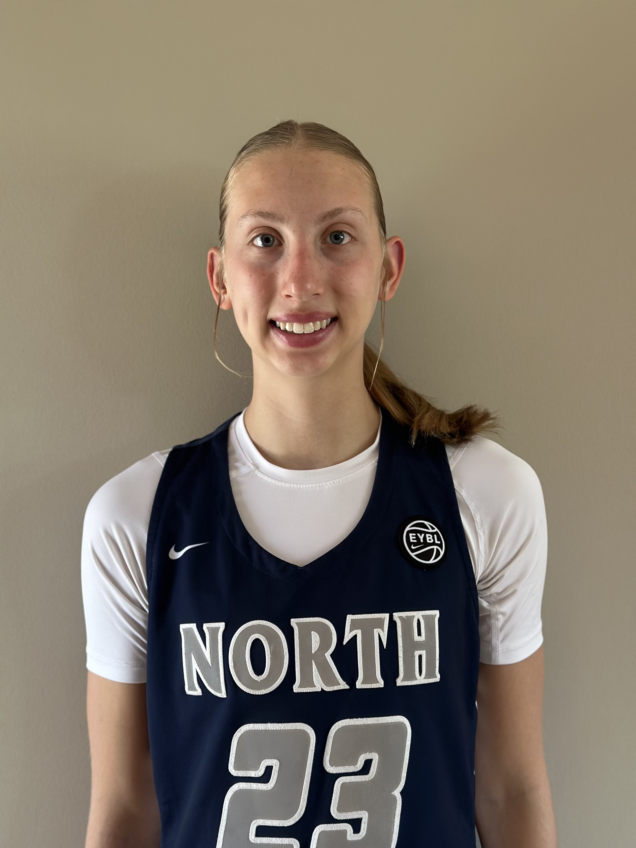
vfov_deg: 39.7
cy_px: 424
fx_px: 1176
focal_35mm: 48
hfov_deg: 30.3
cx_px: 318
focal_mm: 6.86
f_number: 1.78
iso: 320
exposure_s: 1/60
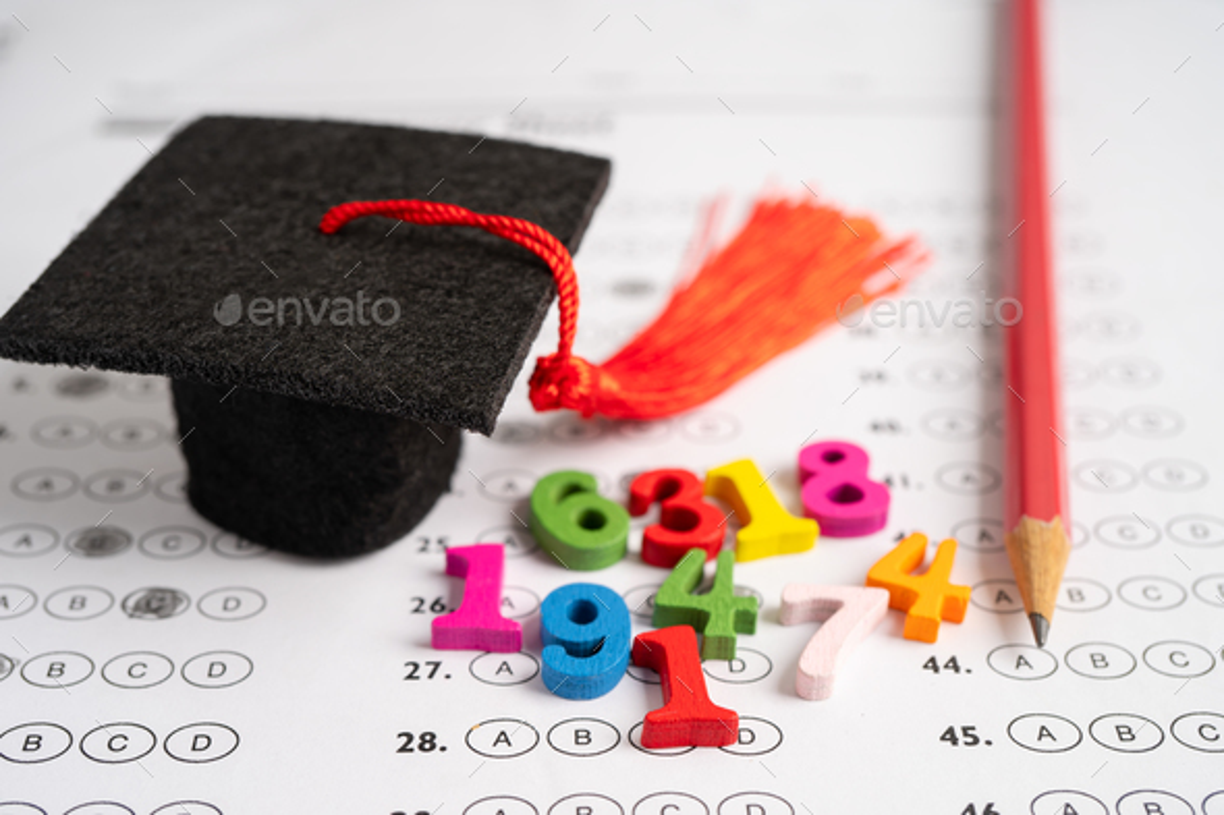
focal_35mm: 50
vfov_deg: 27.0
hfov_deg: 39.6
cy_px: 408
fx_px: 1699
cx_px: 612
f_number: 6.3
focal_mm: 50
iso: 100
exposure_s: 1/80
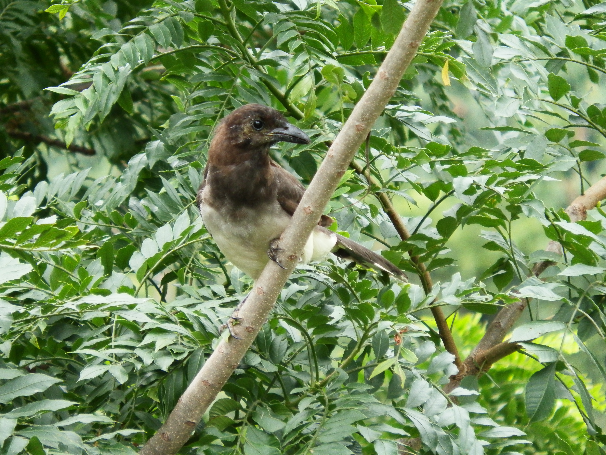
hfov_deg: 3.9
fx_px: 8823
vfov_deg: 3.0
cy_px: 228
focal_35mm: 504
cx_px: 303
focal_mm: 90
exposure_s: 1/160
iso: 200
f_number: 4.4
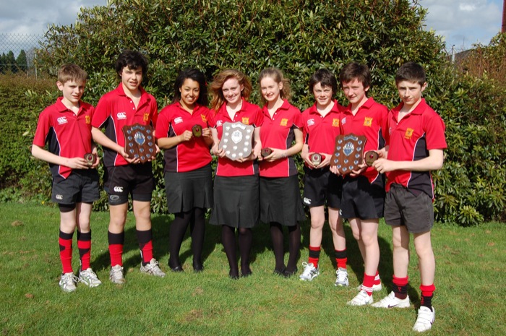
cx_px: 253
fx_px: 505
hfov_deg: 53.2
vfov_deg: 36.8
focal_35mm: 36
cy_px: 168
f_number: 9
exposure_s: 1/320
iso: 200
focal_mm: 24
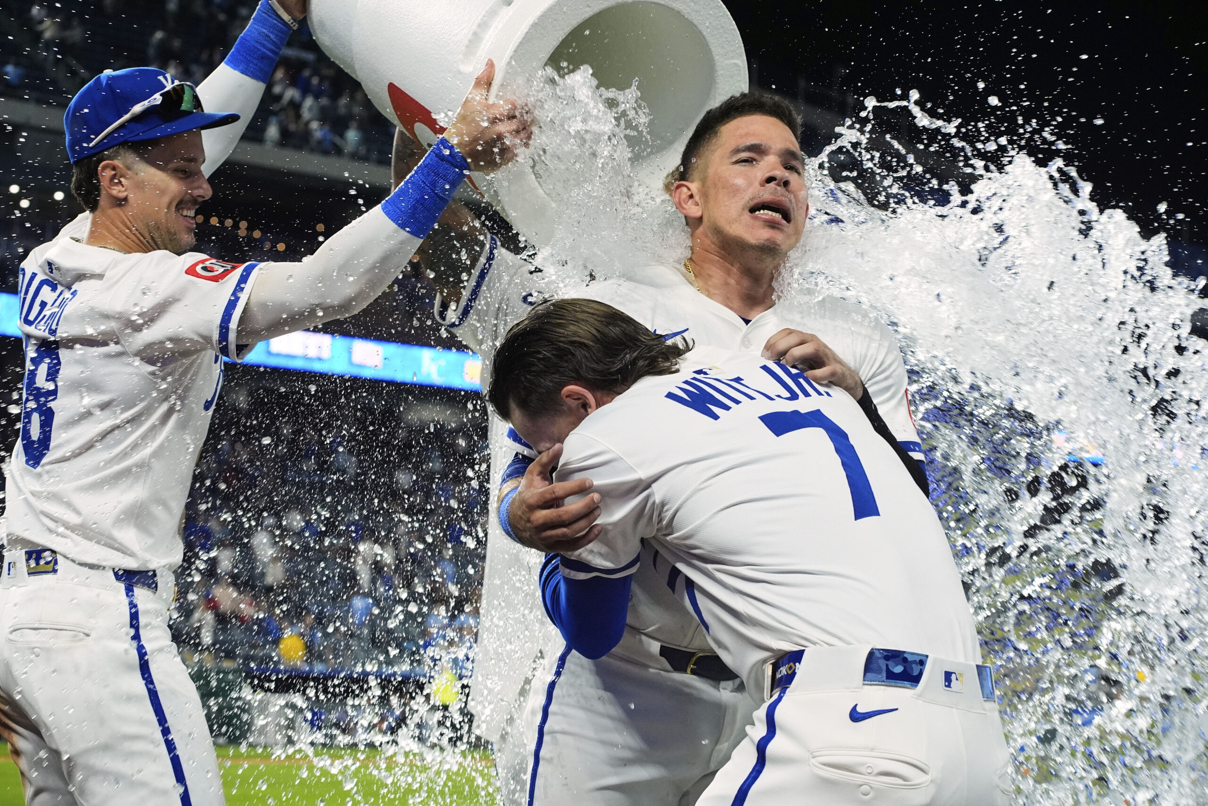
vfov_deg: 16.1
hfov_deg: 23.9
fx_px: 2852
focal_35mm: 85
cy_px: 403
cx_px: 604
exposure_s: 1/640
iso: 3200
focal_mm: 85
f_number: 7.1
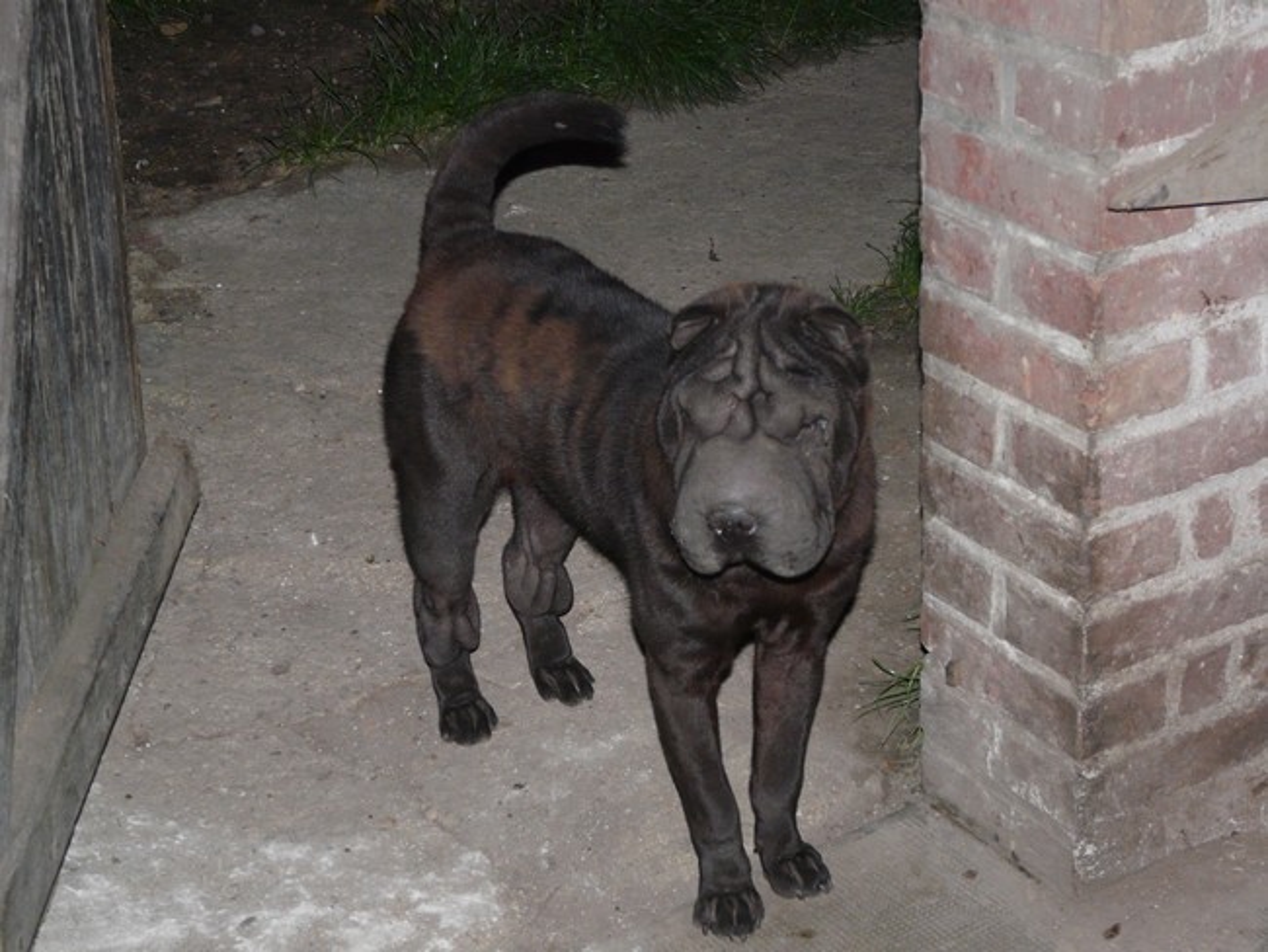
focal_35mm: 77
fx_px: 2822
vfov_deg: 19.2
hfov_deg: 25.3
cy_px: 476
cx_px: 634
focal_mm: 12.6
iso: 200
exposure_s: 1/50
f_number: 3.2
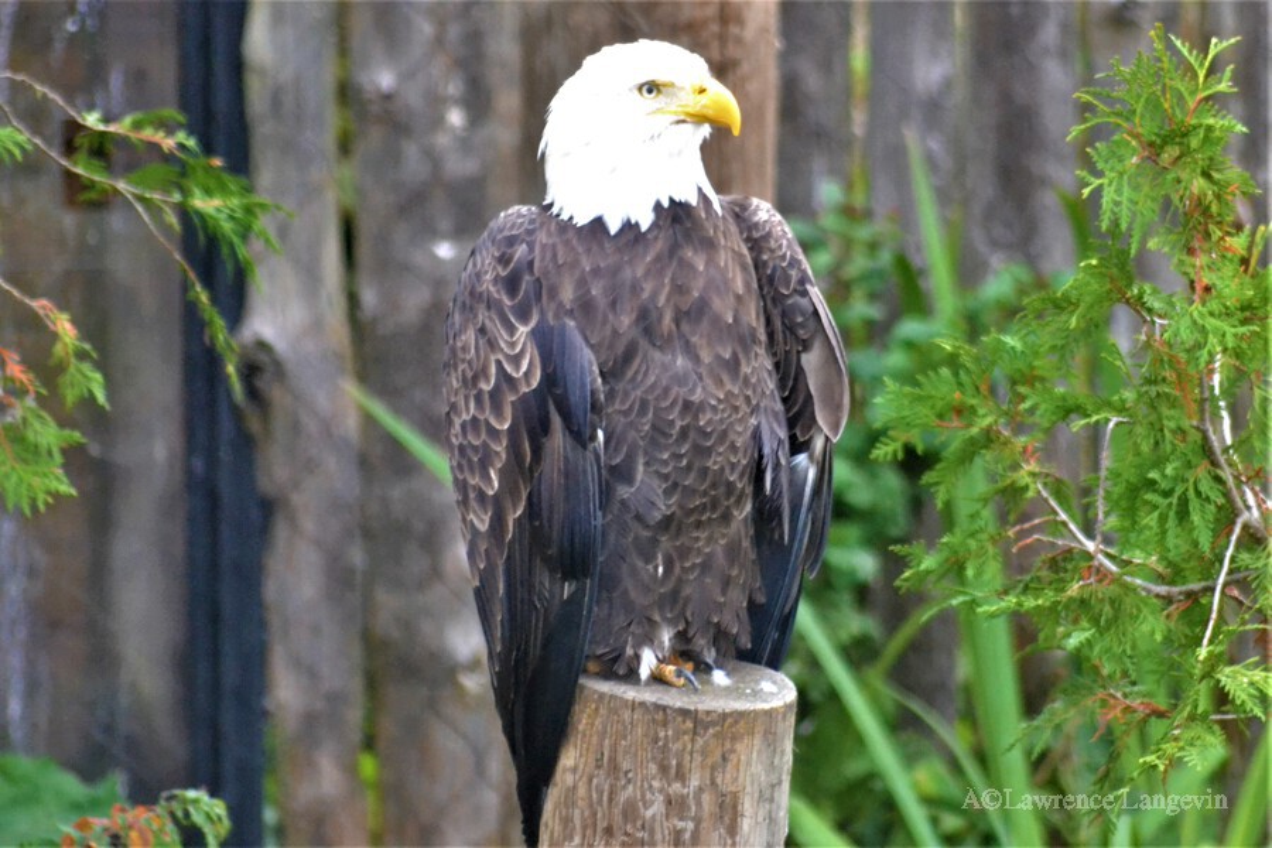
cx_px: 636
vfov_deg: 3.4
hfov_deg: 5.1
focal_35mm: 405
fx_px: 14309
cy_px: 424
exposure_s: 1/200
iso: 3200
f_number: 5.6
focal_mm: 270
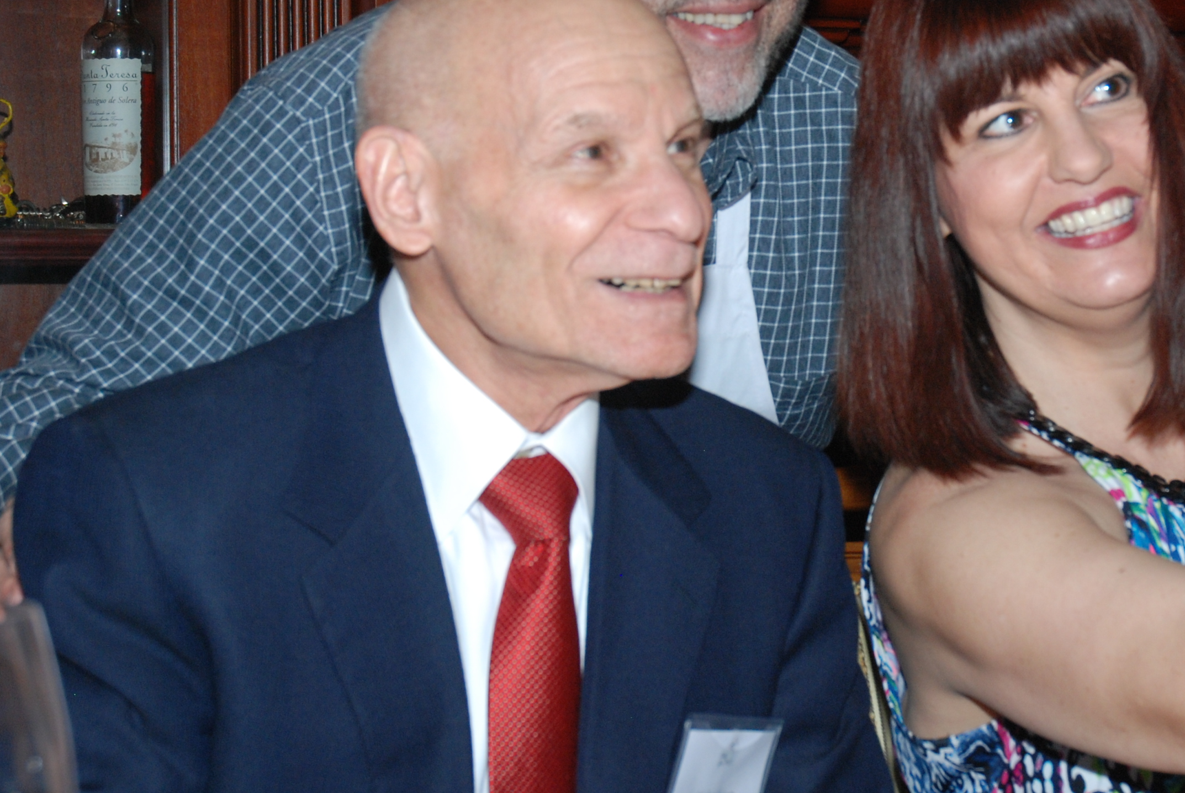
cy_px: 239
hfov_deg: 24.1
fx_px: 2765
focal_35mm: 84
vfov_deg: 16.3
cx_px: 774
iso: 400
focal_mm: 31
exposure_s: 1/60
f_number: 5.6
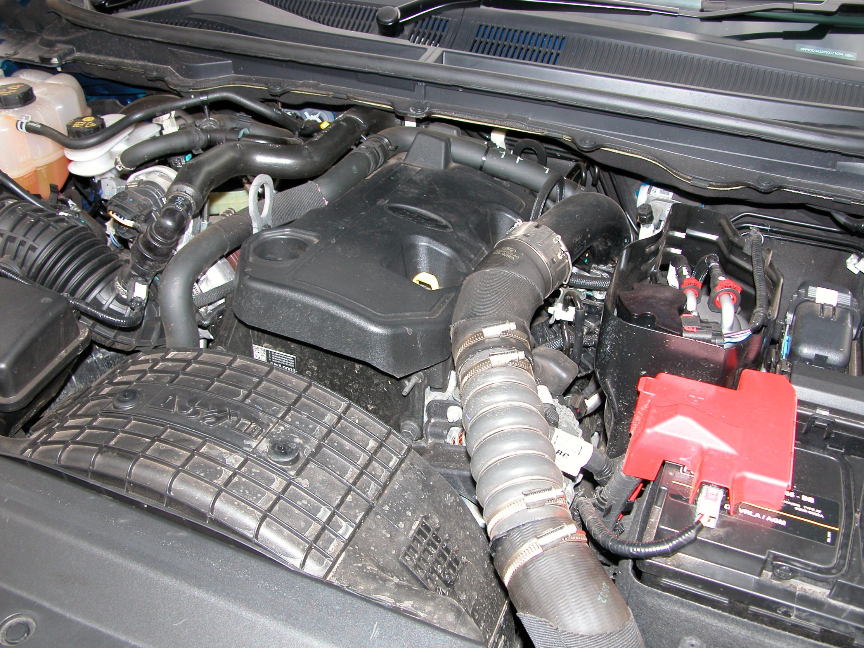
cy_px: 324
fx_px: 849
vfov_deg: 41.8
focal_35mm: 34
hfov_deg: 54.0
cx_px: 432
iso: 100
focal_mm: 8.9
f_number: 2.8
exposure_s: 1/60
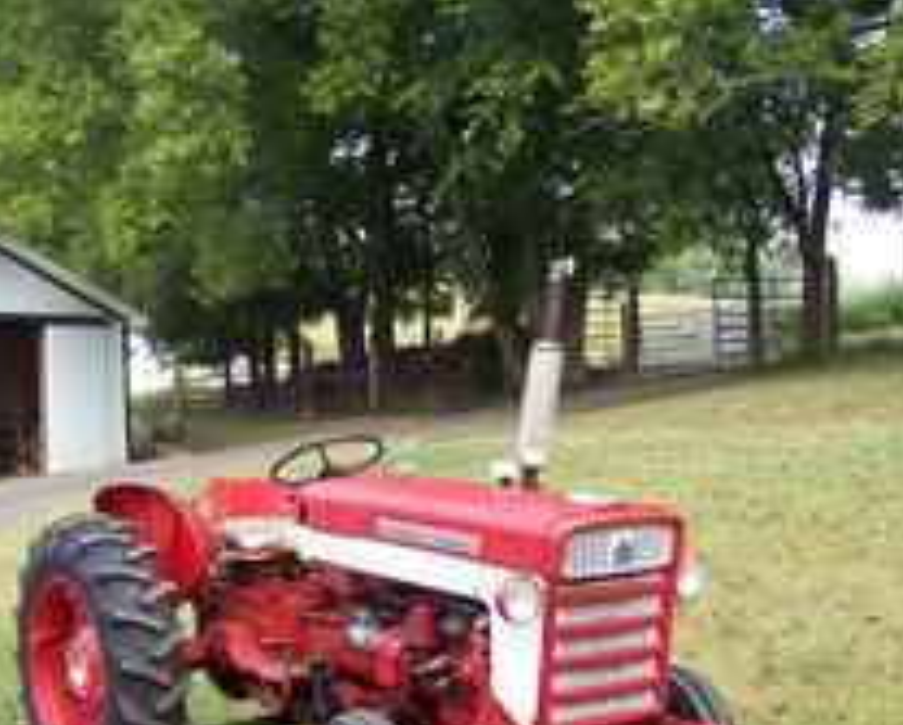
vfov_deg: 25.9
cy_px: 551
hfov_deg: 32.4
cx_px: 417
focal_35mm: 58
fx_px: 1552
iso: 80
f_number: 2.7
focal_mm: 6
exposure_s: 1/252
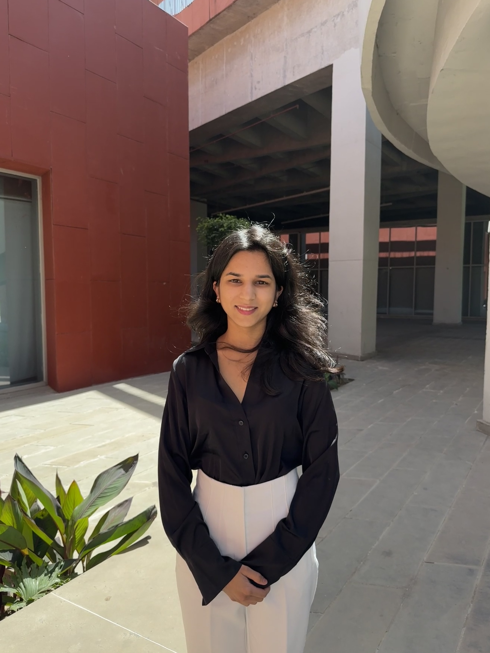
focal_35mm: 24
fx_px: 453
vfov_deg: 71.6
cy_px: 326
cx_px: 245
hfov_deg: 56.8
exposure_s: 1/1250
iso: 100
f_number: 1.78
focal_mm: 6.76
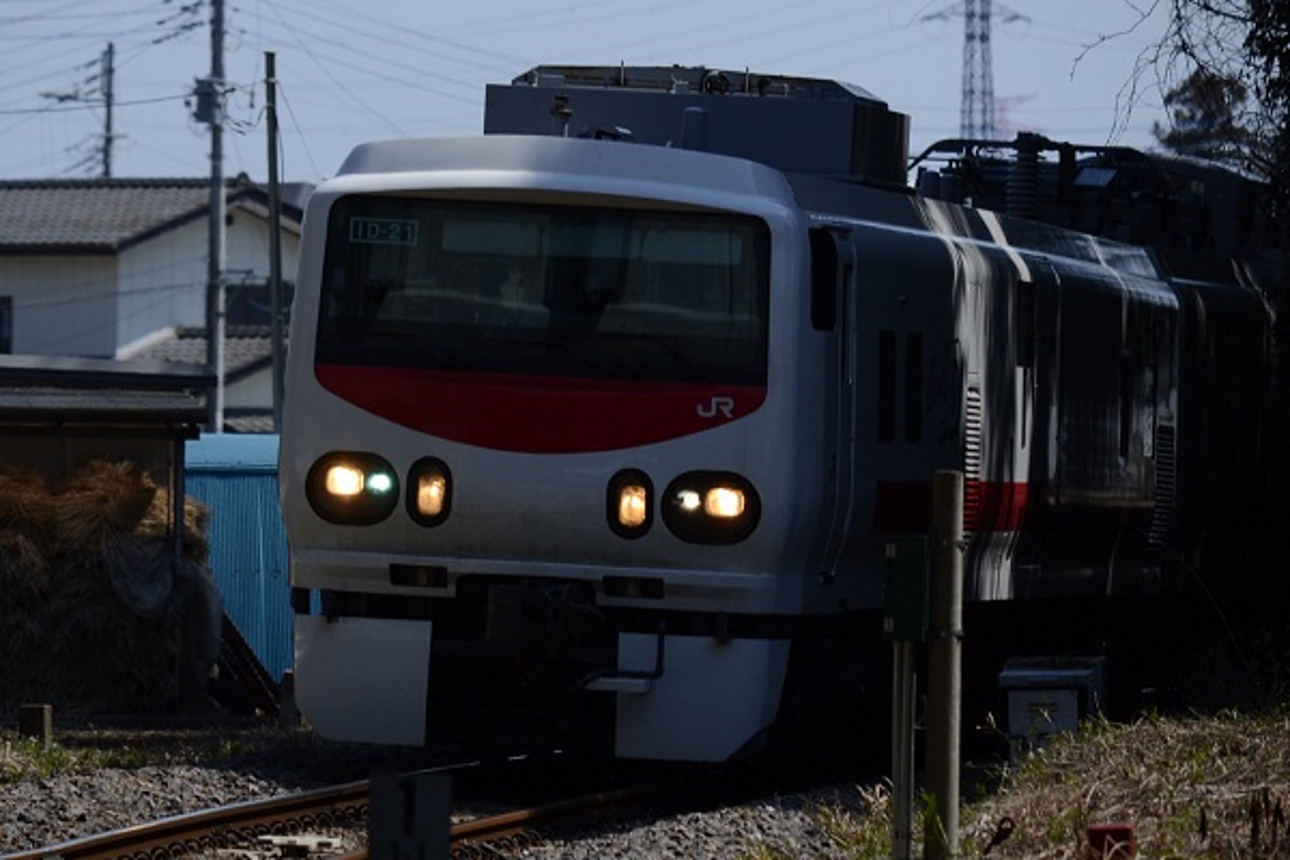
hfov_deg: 7.0
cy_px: 430
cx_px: 645
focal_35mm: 292
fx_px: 10480
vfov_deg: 4.7
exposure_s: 1/800
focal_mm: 195
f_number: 5
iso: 100
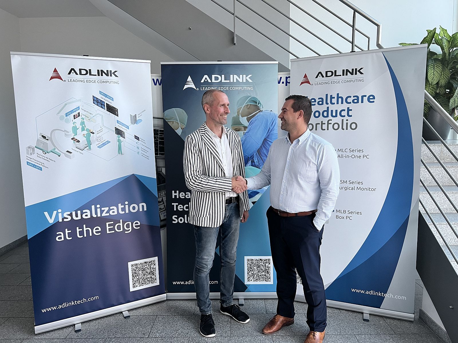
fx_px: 344
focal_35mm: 26
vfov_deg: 53.1
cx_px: 229
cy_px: 172
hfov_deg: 67.3
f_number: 1.5
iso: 160
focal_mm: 5.7
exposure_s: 1/60
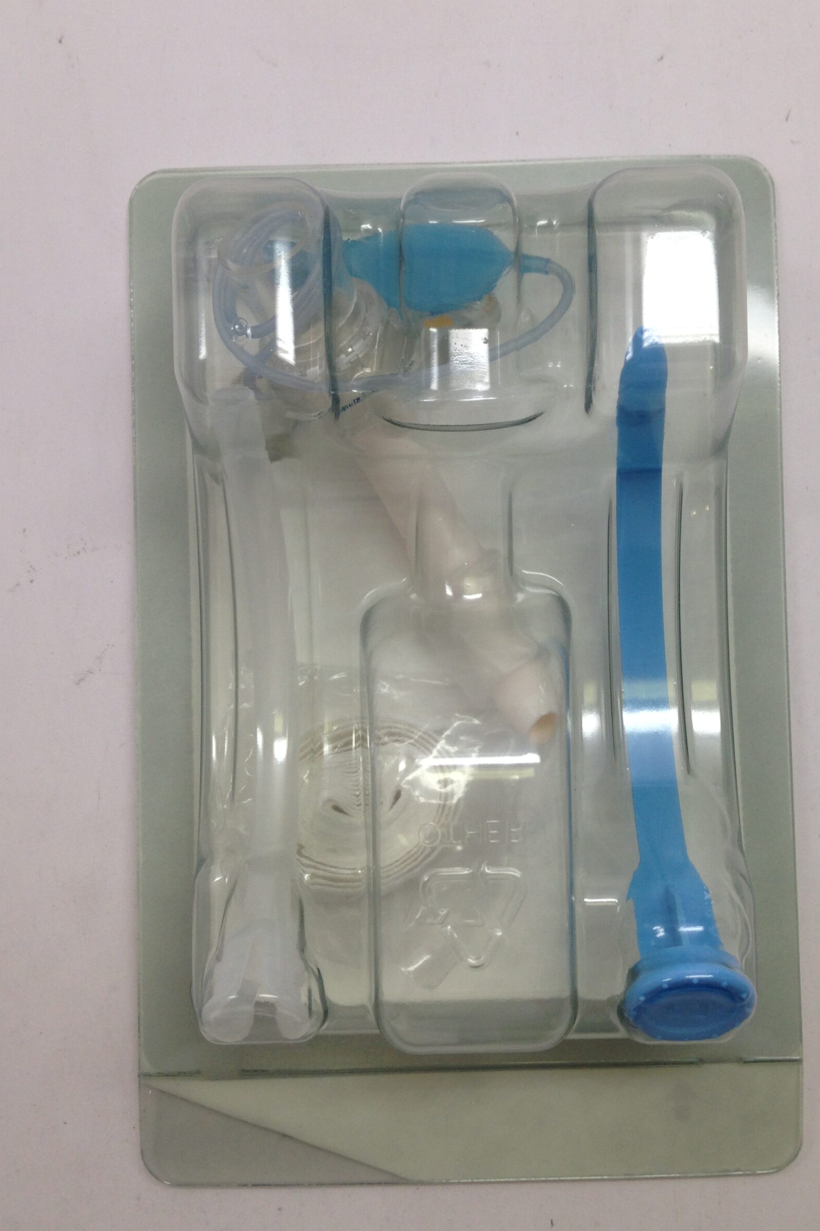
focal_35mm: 37
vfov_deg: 51.9
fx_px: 1264
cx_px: 454
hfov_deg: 35.9
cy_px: 586
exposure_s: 1/60
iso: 50
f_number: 2.4
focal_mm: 4.12
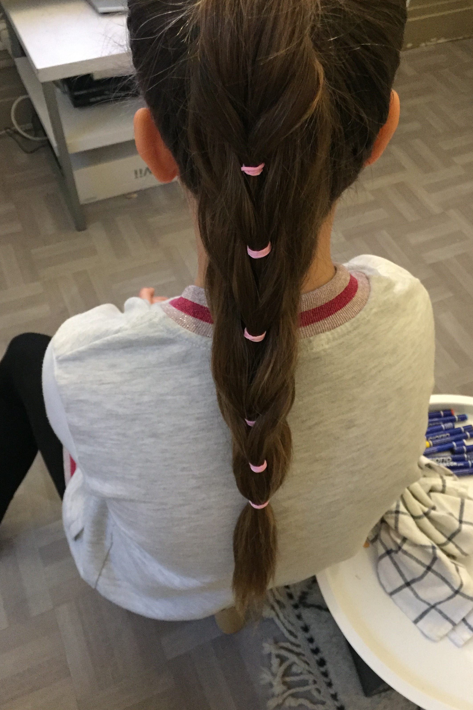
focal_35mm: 31
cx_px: 244
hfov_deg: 42.3
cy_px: 355
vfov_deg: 60.3
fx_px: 611
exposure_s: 1/17
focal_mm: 4.15
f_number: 2.2
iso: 320
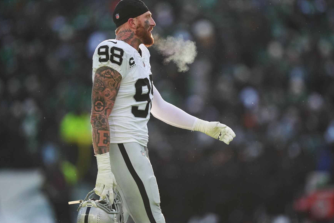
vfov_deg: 2.9
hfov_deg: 4.4
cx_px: 160
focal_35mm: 470
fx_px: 4360
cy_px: 112
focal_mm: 400
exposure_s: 1/8000
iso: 1000
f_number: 2.8
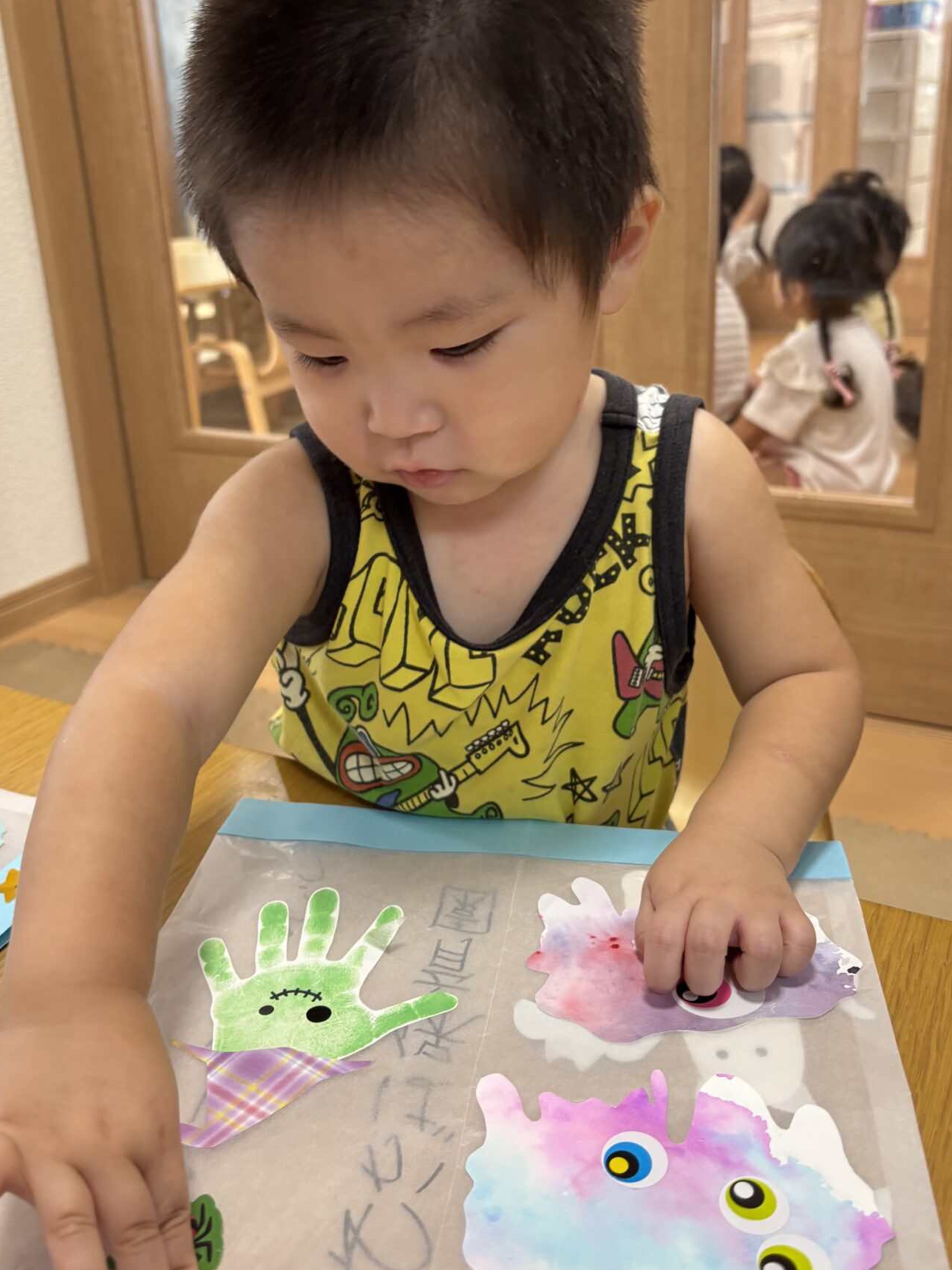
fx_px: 1137
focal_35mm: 31
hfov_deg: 45.4
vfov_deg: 58.3
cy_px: 577
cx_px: 488
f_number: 1.6
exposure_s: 1/50
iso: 160
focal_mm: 5.96
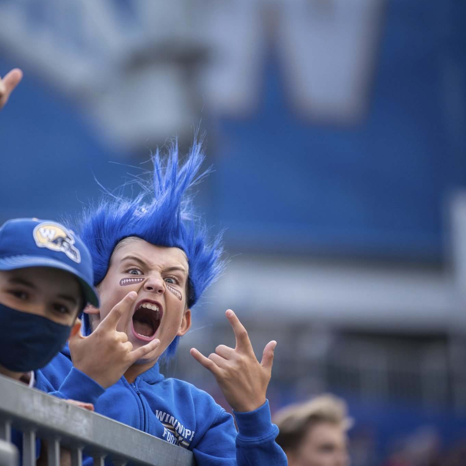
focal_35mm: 256
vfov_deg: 6.8
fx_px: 3899
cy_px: 233
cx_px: 153
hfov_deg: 6.8
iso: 400
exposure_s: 1/1000
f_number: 2.8
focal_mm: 200
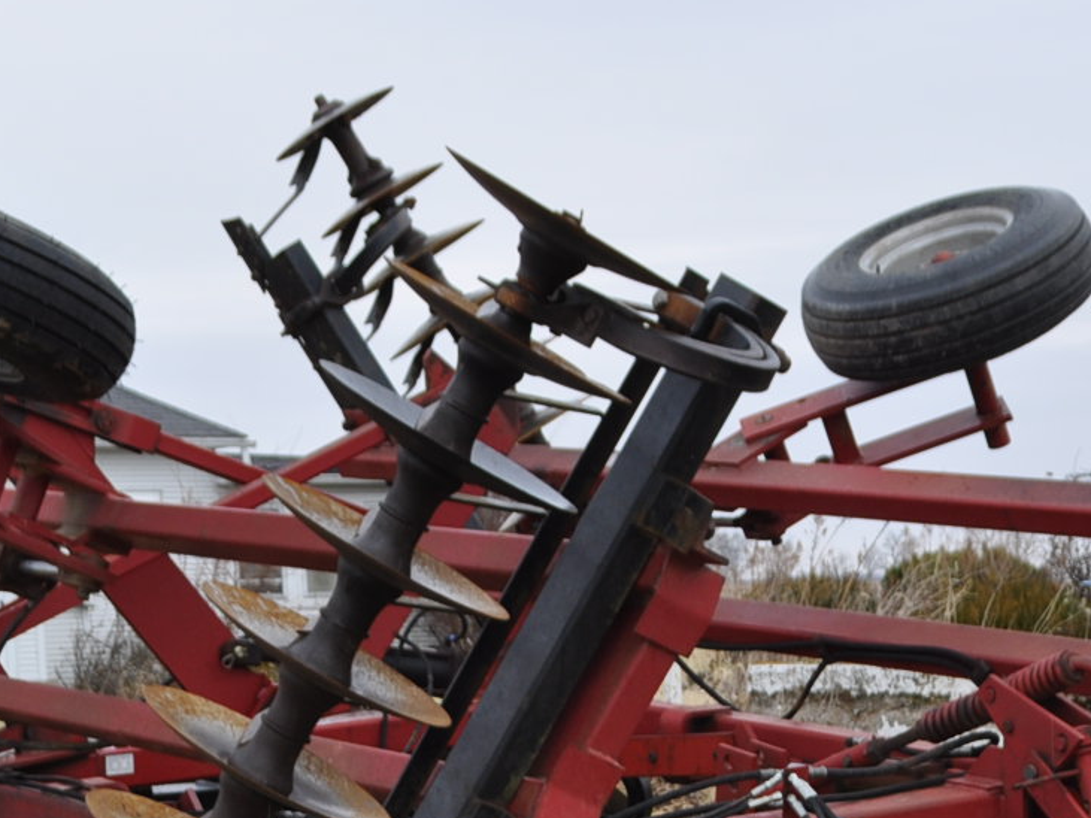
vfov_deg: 15.4
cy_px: 960
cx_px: 852
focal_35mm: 93
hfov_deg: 20.9
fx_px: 2931
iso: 200
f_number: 5.6
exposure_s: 1/125
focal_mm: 22
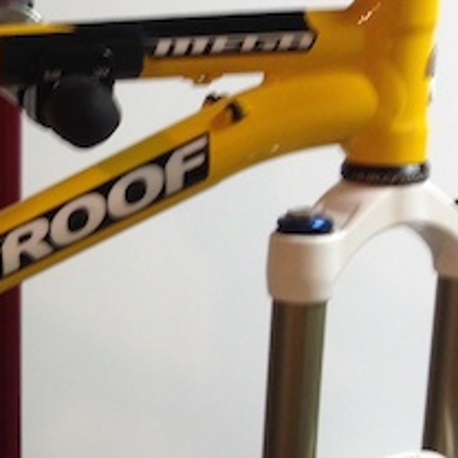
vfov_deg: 15.5
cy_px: 352
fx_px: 1677
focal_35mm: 112
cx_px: -328
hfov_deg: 14.0
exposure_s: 1/20
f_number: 2.4
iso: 64
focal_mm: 4.12
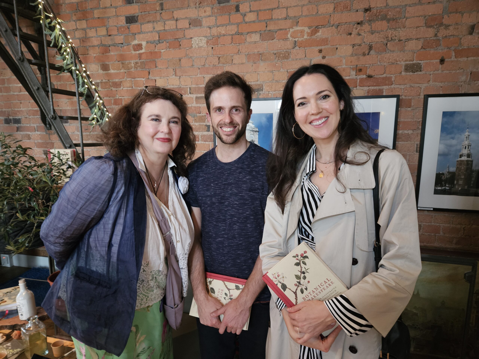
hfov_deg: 73.9
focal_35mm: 23
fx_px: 318
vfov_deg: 58.9
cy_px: 180
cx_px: 240
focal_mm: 5.4
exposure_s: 1/25
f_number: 1.8
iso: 500
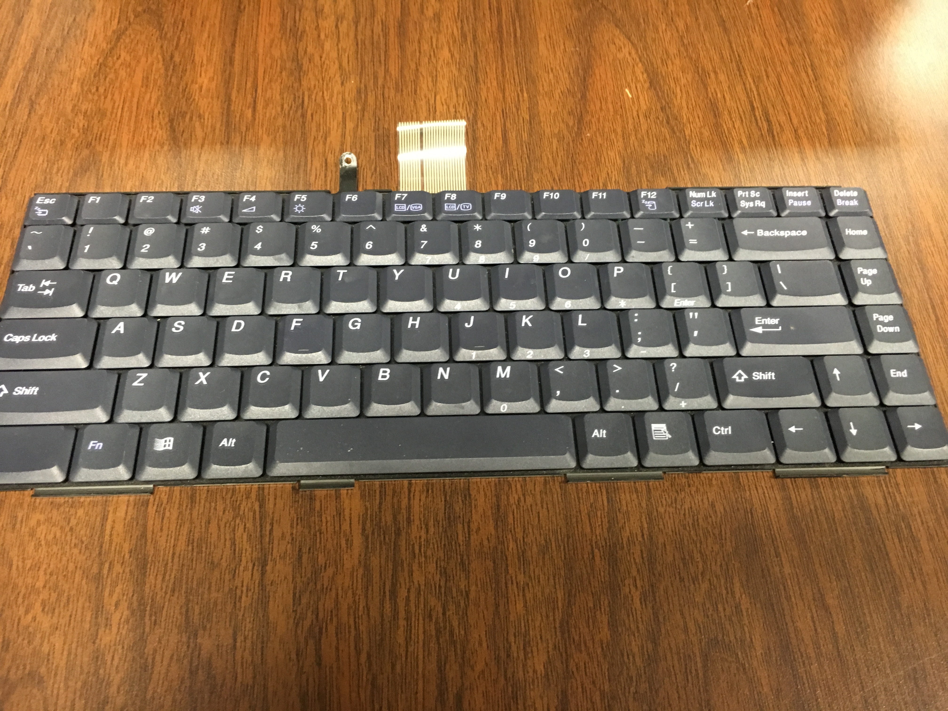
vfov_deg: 48.2
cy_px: 356
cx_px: 474
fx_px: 794
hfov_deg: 61.7
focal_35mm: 29
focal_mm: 4.15
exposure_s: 1/17
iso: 200
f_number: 2.2
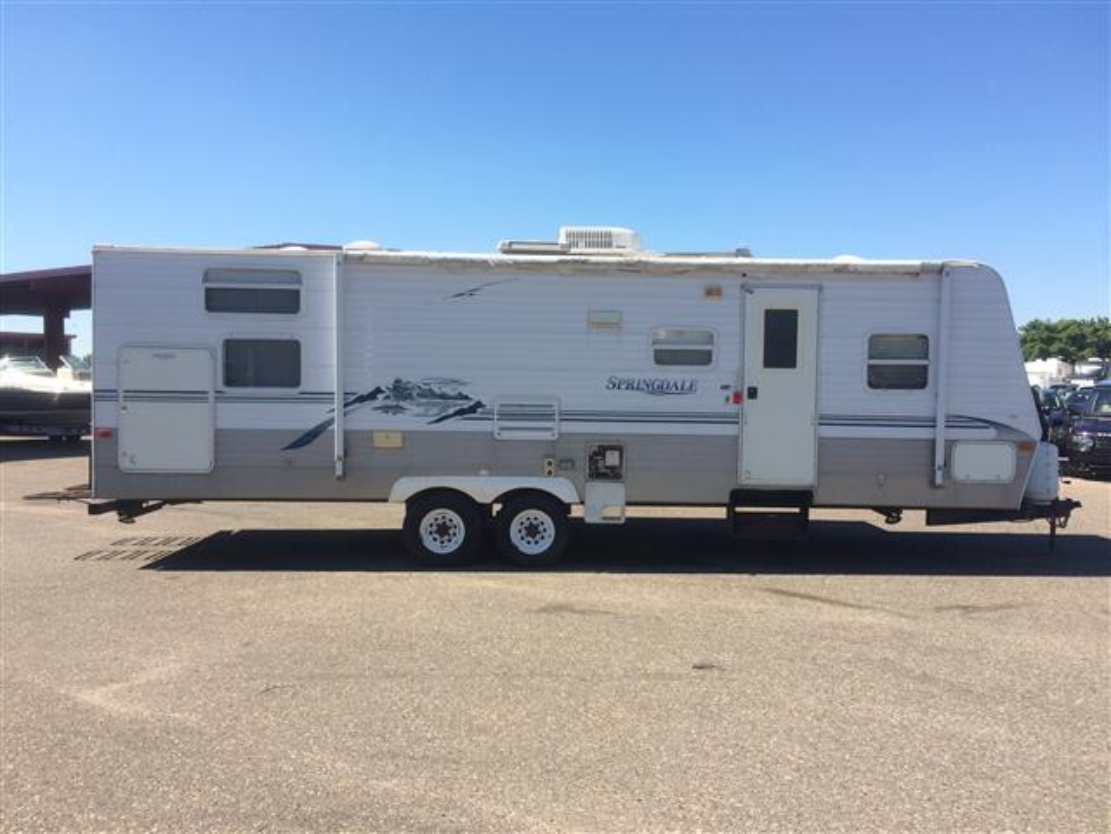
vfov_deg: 48.2
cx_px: 556
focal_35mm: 29
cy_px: 417
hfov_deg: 61.7
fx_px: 931
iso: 32
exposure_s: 1/1244
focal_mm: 4.15
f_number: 2.2
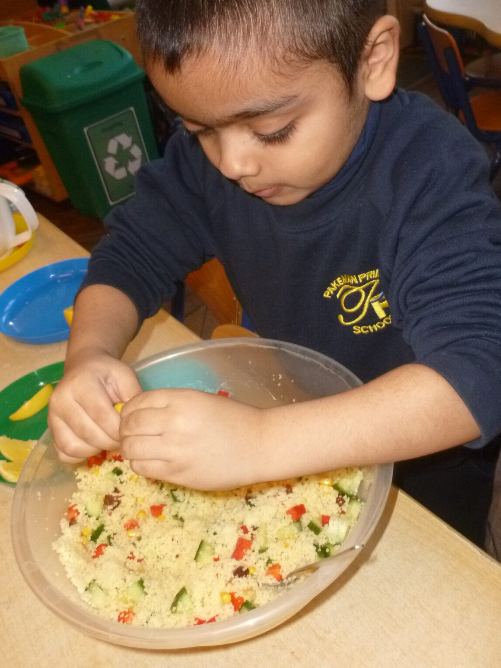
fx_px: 637
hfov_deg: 42.8
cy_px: 326
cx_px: 288
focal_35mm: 33
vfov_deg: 55.4
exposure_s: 1/60
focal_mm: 5
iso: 320
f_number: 3.3
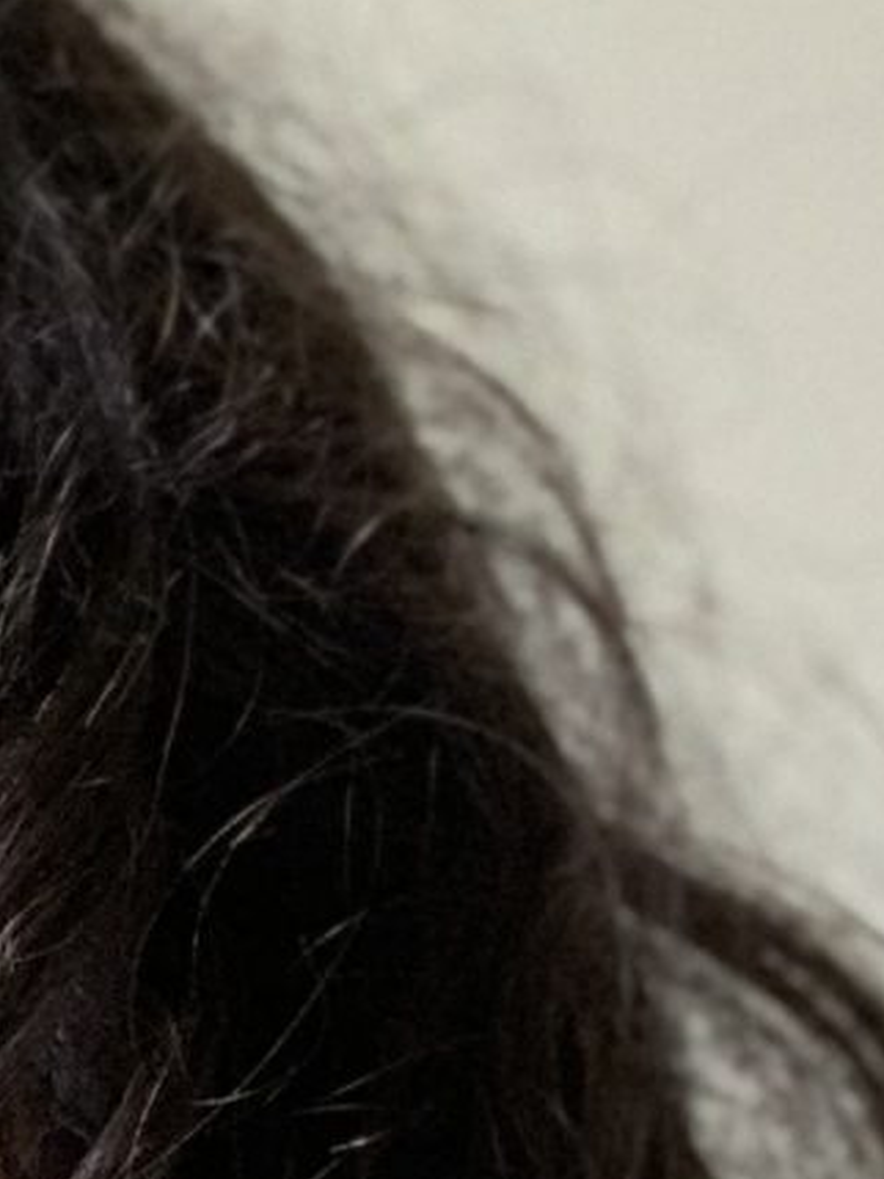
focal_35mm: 153
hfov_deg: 9.3
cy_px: 1485
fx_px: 5210
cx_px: -600
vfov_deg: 12.5
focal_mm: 2.87
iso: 250
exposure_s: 1/44
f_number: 2.2
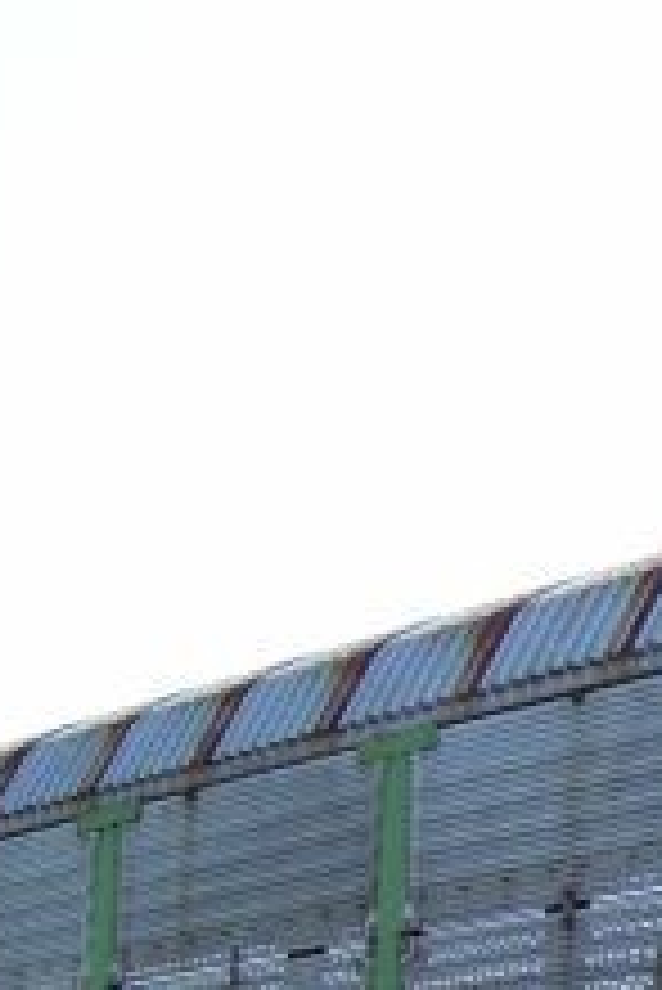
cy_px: 1048
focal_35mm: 140
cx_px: 1085
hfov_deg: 9.5
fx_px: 3855
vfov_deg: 14.4
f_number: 2.7
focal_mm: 6
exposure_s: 1/500
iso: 80
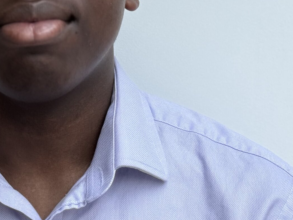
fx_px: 999
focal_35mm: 118
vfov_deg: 12.5
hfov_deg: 16.5
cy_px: 28
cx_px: 44
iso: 64
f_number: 1.78
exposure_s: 1/351
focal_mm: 6.86
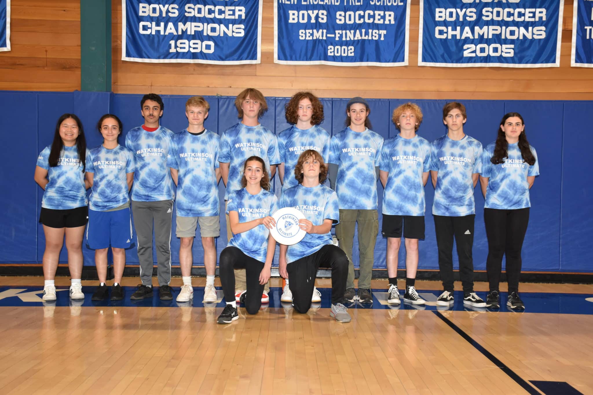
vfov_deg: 29.9
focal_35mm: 45
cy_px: 198
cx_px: 296
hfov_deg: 43.6
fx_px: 741
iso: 800
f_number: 4.5
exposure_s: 1/80
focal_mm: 30
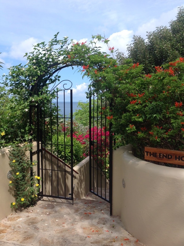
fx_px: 249
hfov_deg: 40.6
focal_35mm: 35
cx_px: 92
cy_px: 123
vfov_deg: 52.7
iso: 50
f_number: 2.4
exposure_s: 1/1592
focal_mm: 4.28
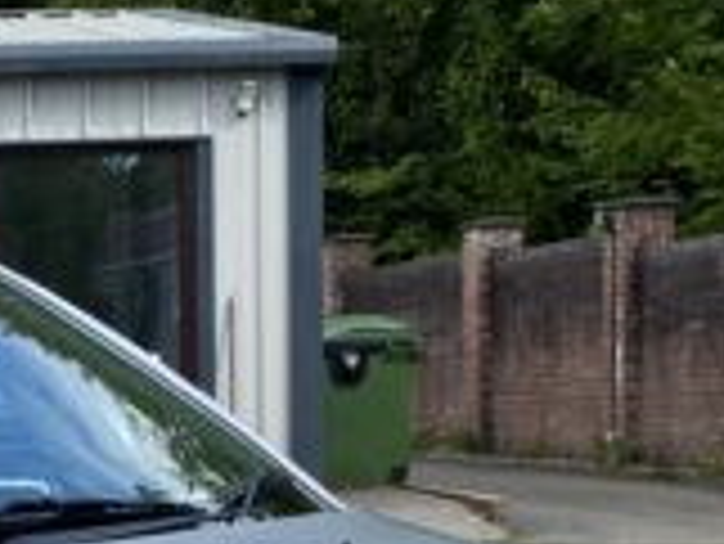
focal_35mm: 129
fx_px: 2700
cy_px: 782
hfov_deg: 14.8
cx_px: -112
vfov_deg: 11.1
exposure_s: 1/942
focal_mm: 4.25
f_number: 1.8
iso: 32
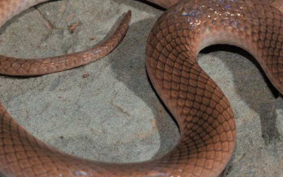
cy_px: 98
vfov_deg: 5.8
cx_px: 229
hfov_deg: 9.2
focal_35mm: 228
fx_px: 1762
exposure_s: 1/250
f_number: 11
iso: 400
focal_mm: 55
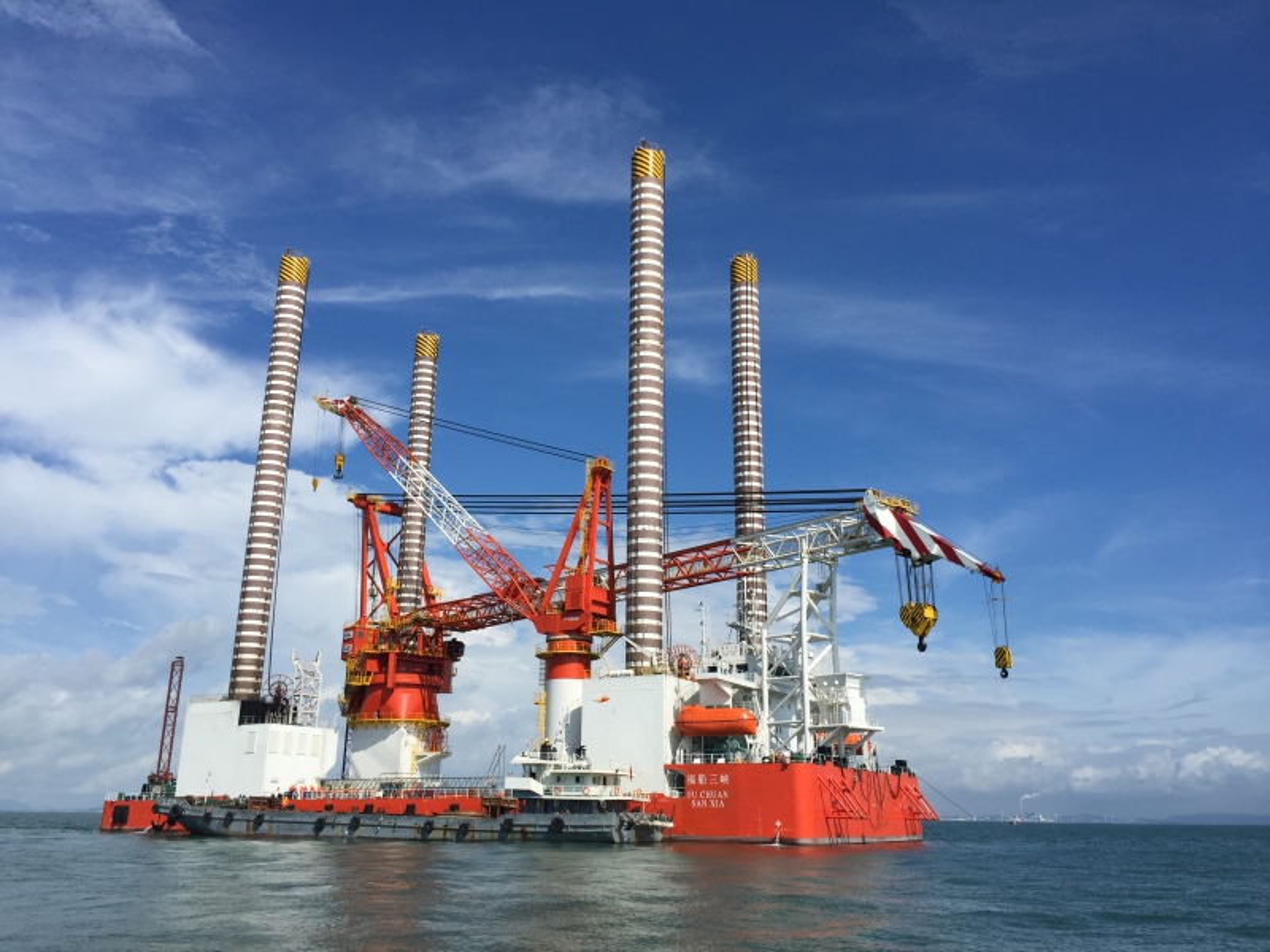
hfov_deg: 61.7
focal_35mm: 29
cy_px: 476
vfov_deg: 48.2
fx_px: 1064
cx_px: 635
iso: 32
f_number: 2.2
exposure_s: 1/3968
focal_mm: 4.15
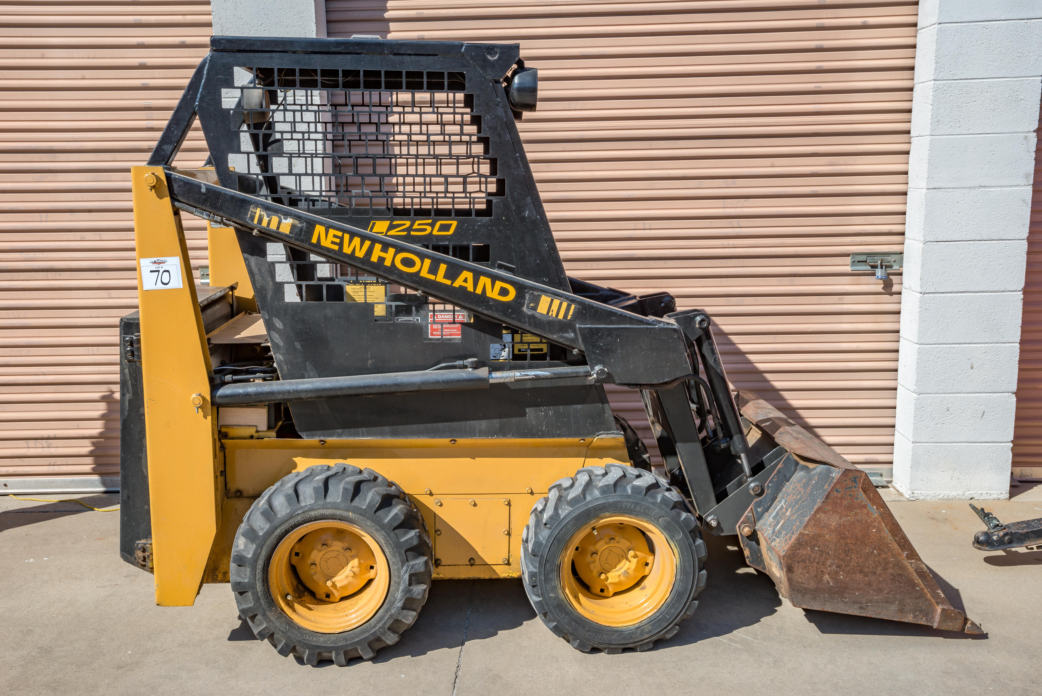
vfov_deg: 37.9
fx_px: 1013
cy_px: 348
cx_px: 521
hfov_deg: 54.4
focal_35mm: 35
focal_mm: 35
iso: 500
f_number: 16
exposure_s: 1/250
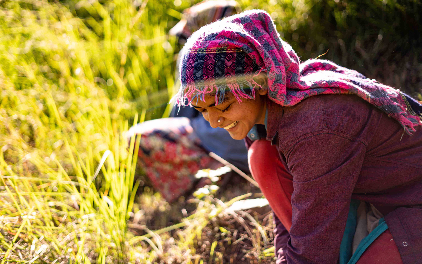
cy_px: 124
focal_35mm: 51
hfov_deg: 39.6
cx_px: 211
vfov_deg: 25.3
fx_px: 587
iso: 100
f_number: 1.8
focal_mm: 50
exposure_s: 1/1250
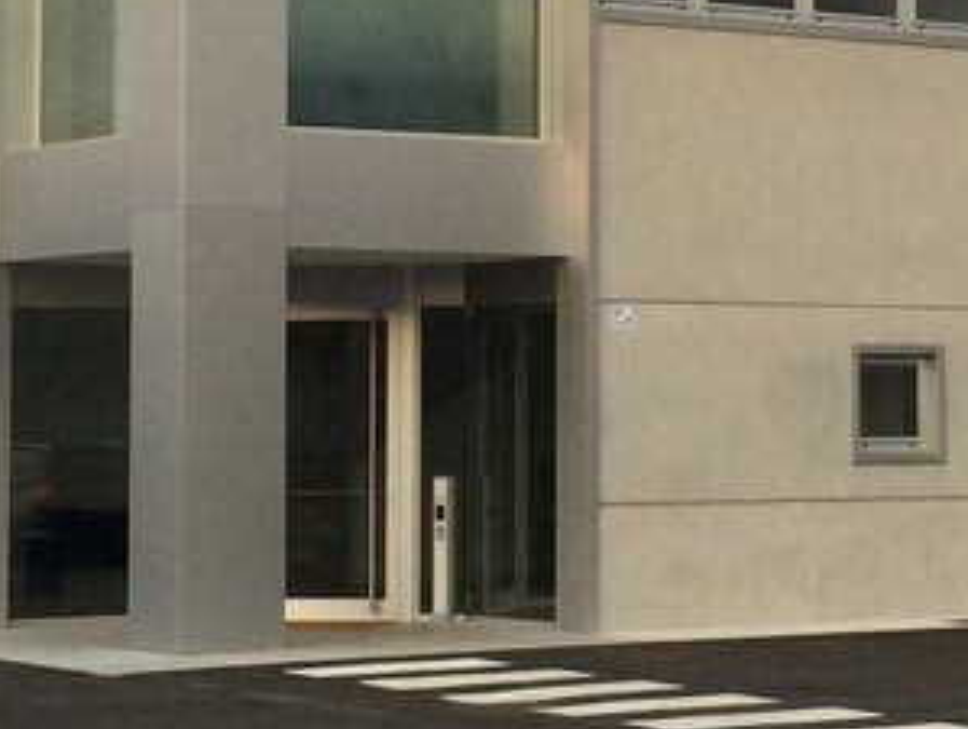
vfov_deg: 11.9
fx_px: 3472
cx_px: 693
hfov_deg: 15.8
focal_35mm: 124
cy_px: 113
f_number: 2.2
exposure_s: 1/342
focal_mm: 4.15
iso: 32
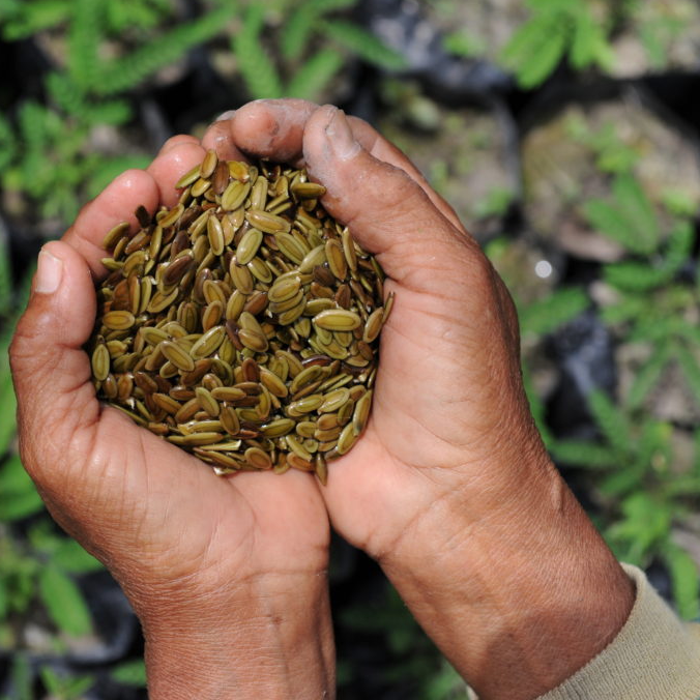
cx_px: 236
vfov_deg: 19.3
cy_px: 348
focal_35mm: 90
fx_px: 2059
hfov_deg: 19.2
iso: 640
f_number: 5
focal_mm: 70
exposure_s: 1/1250
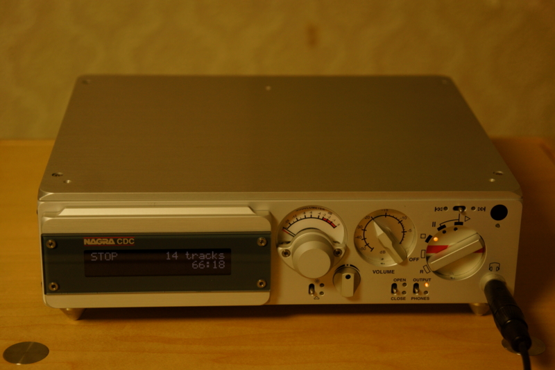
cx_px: 278
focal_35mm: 76
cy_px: 185
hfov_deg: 26.7
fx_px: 1171
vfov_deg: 17.9
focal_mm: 51
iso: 200
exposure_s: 1/40
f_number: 4
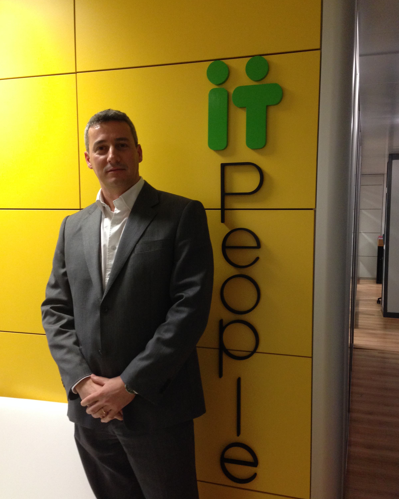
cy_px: 260
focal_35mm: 35
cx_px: 201
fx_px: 517
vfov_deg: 51.5
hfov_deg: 42.2
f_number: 2.4
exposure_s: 1/20
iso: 200
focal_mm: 4.12
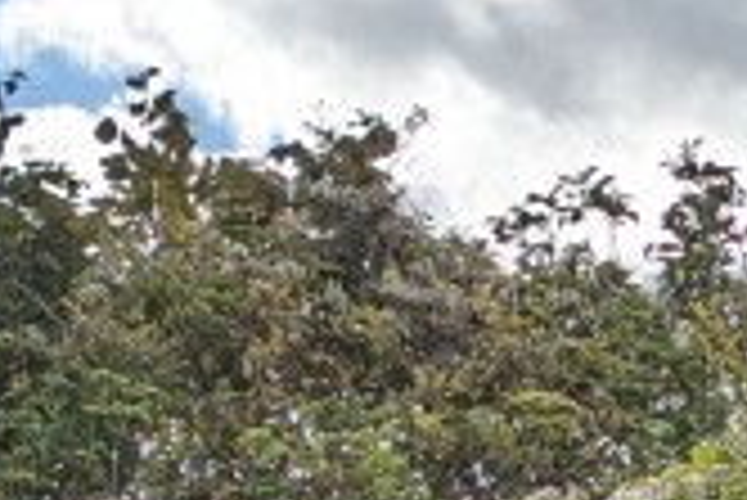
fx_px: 3738
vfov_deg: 6.4
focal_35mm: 180
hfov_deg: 10.7
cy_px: 1910
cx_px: 1330
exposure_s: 1/1364
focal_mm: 6.81
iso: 28
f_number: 1.85
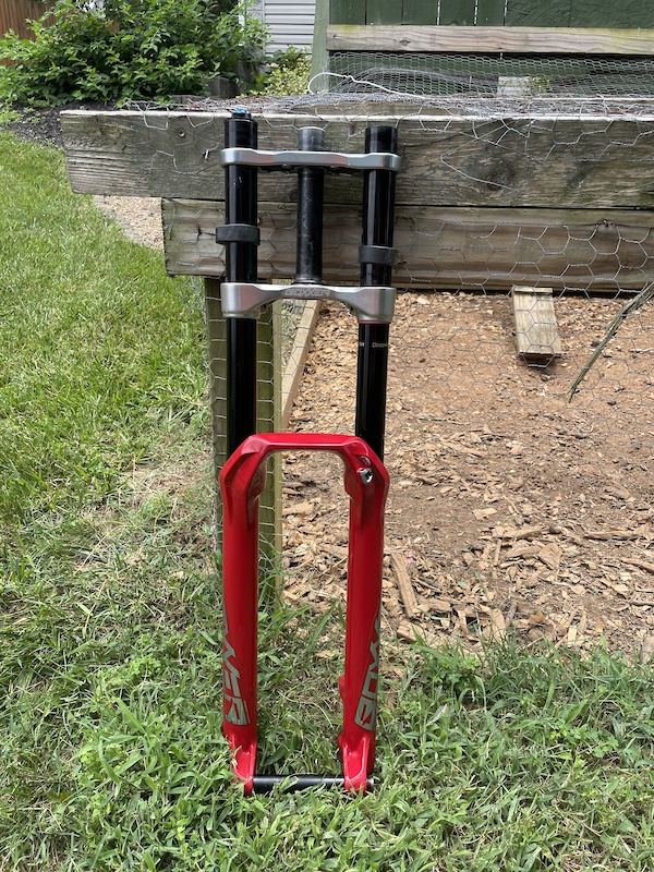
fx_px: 655
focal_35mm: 26
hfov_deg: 53.1
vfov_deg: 67.3
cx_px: 327
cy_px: 436
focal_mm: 4.2
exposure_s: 1/849
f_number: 1.6
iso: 32
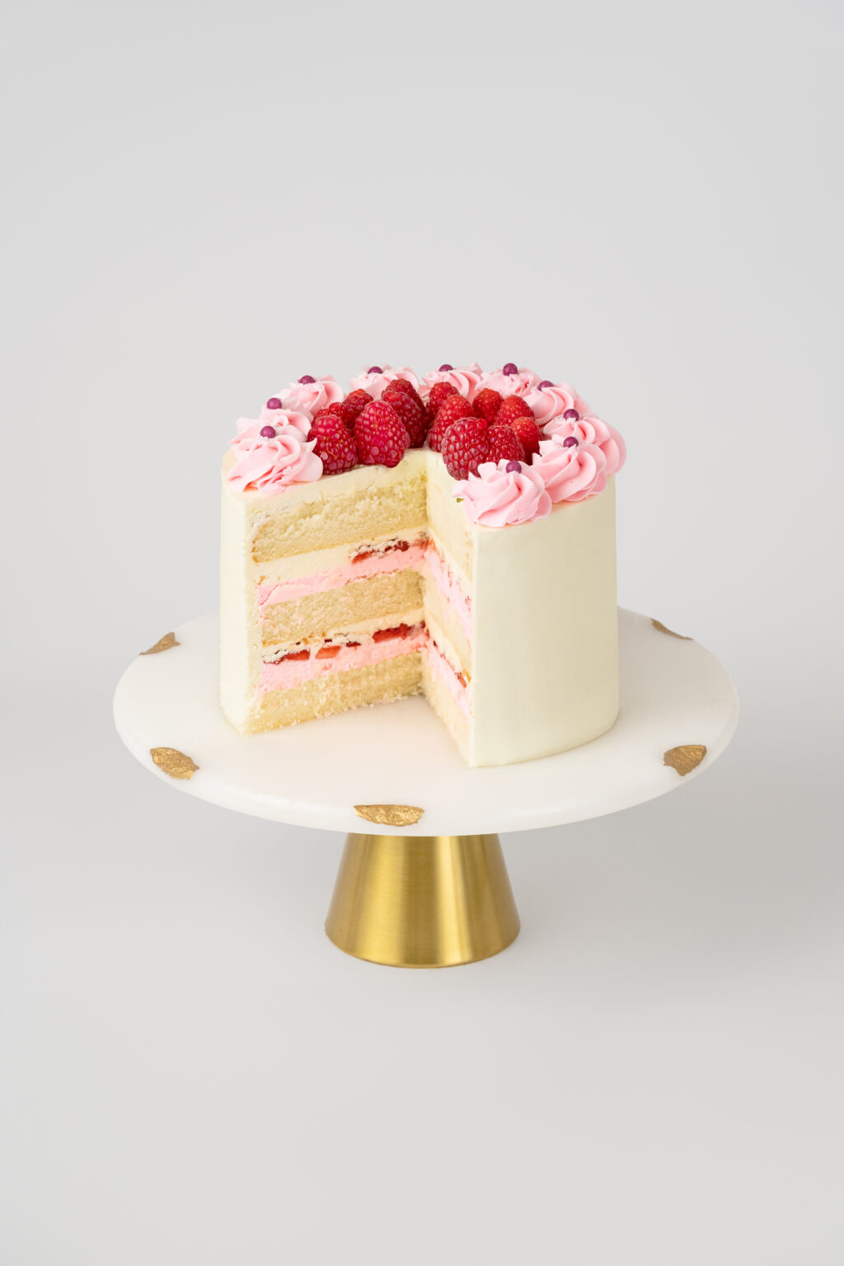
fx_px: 5028
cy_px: 633
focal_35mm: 143
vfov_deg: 14.3
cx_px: 422
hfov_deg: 9.6
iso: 800
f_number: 13
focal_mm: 143
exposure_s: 1/100
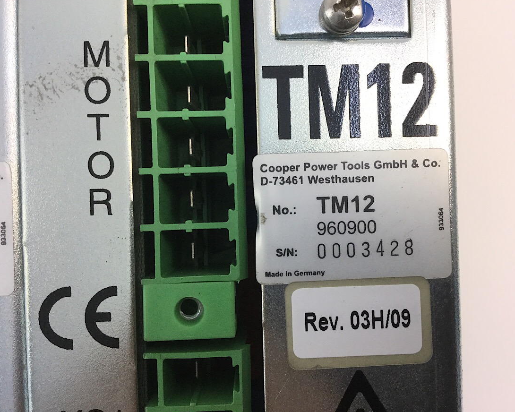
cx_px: 279
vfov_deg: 44.5
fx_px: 503
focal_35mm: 33
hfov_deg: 54.2
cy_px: 204
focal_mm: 3.3
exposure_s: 1/33
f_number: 2.4
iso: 40
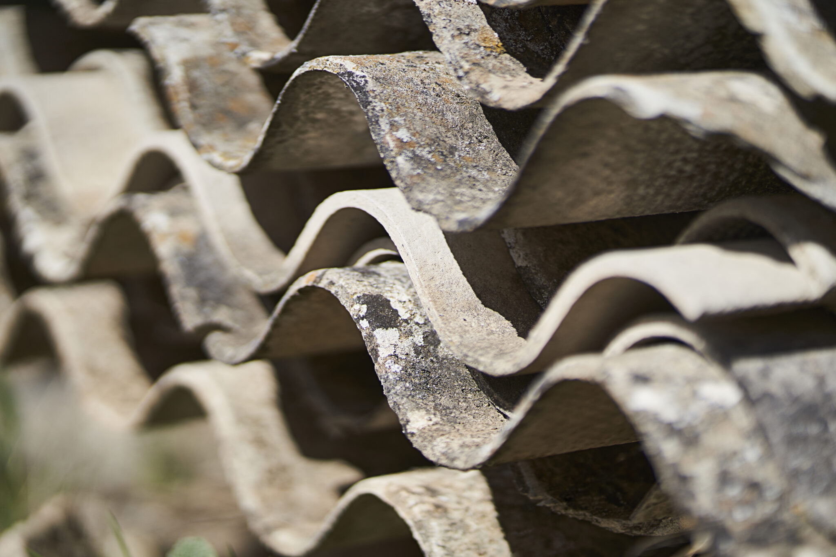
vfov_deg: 16.1
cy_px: 278
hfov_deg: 23.9
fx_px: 1974
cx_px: 418
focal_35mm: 85
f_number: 1.8
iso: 200
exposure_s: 1/8000
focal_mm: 85
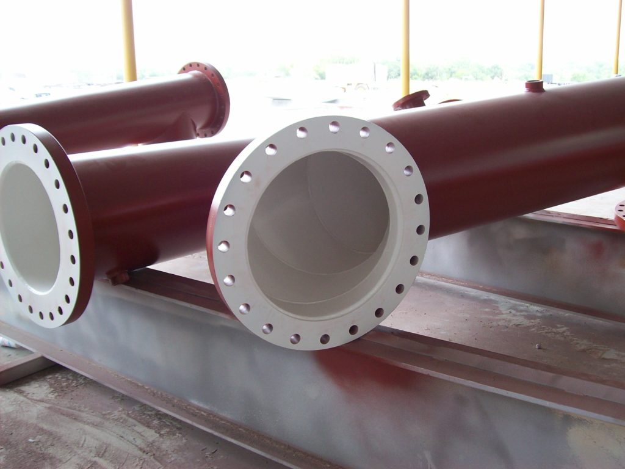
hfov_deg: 51.4
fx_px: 650
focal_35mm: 36
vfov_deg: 39.7
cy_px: 234
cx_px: 312
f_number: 2.7
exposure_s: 1/78.8
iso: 80
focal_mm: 6
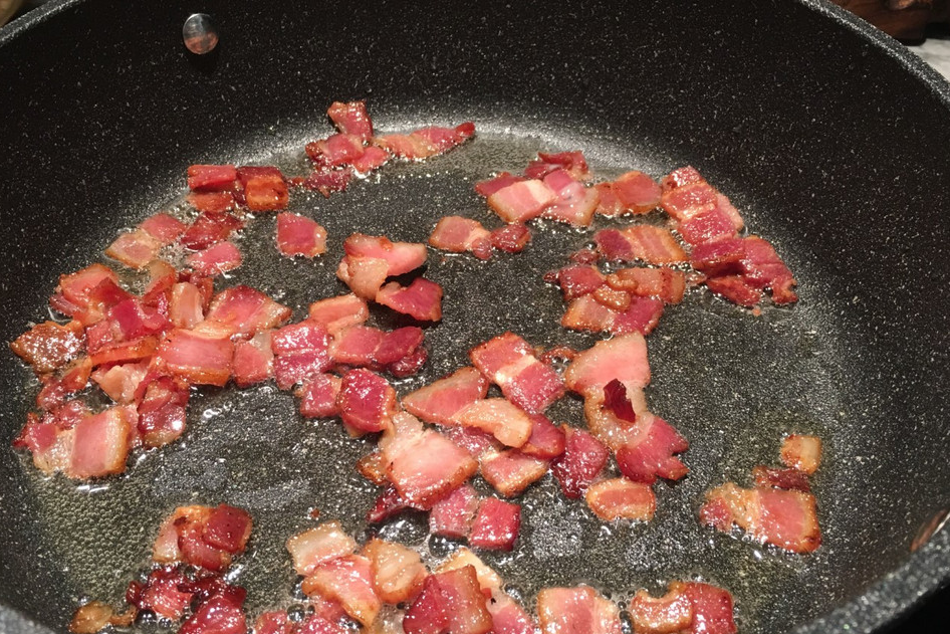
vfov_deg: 38.8
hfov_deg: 55.7
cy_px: 354
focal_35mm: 34
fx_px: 897
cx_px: 442
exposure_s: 1/15
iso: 40
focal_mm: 4.15
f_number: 2.2
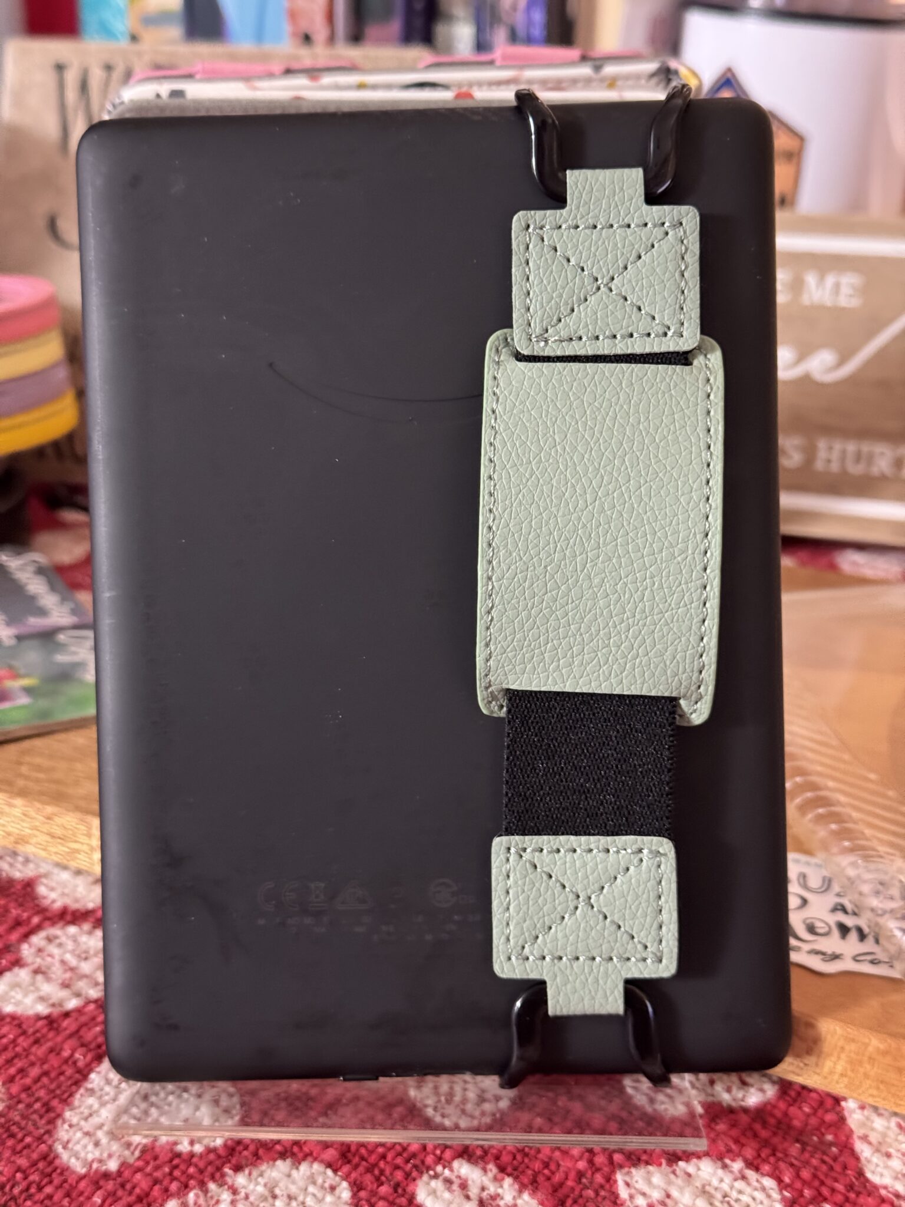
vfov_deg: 39.7
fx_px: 1673
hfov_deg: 30.3
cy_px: 604
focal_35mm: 48
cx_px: 452
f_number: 1.78
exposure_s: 1/30
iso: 500
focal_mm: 6.76
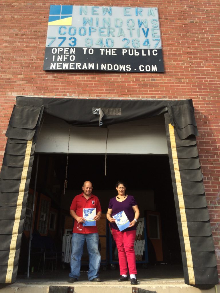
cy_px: 146
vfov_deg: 61.7
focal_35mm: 29
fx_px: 246
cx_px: 110
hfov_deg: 48.2
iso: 32
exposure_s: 1/651
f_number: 2.2
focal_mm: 4.15
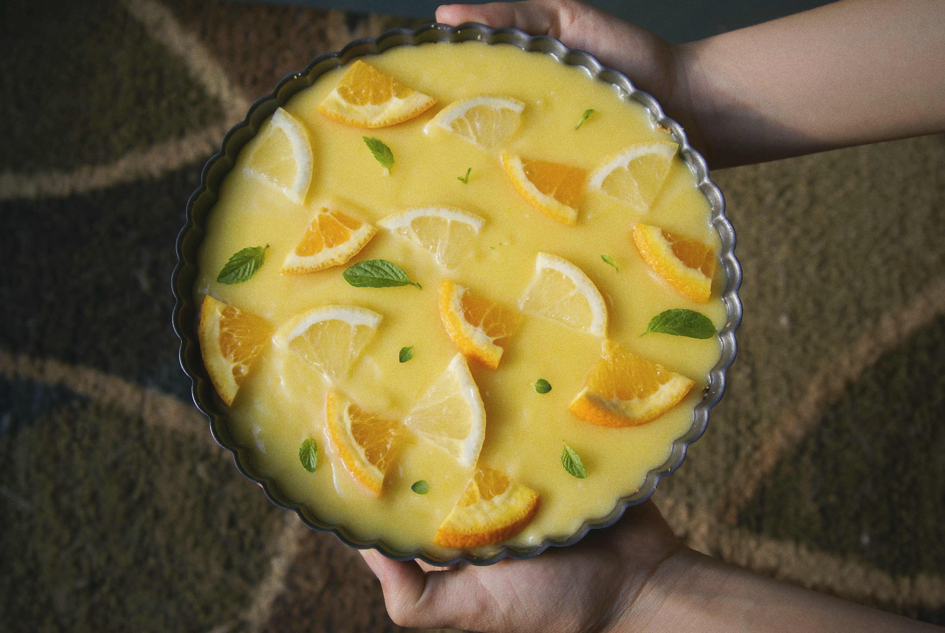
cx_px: 479
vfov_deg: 25.4
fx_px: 1406
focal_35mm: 54
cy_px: 311
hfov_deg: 37.1
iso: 100
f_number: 5
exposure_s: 1/60
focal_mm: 35
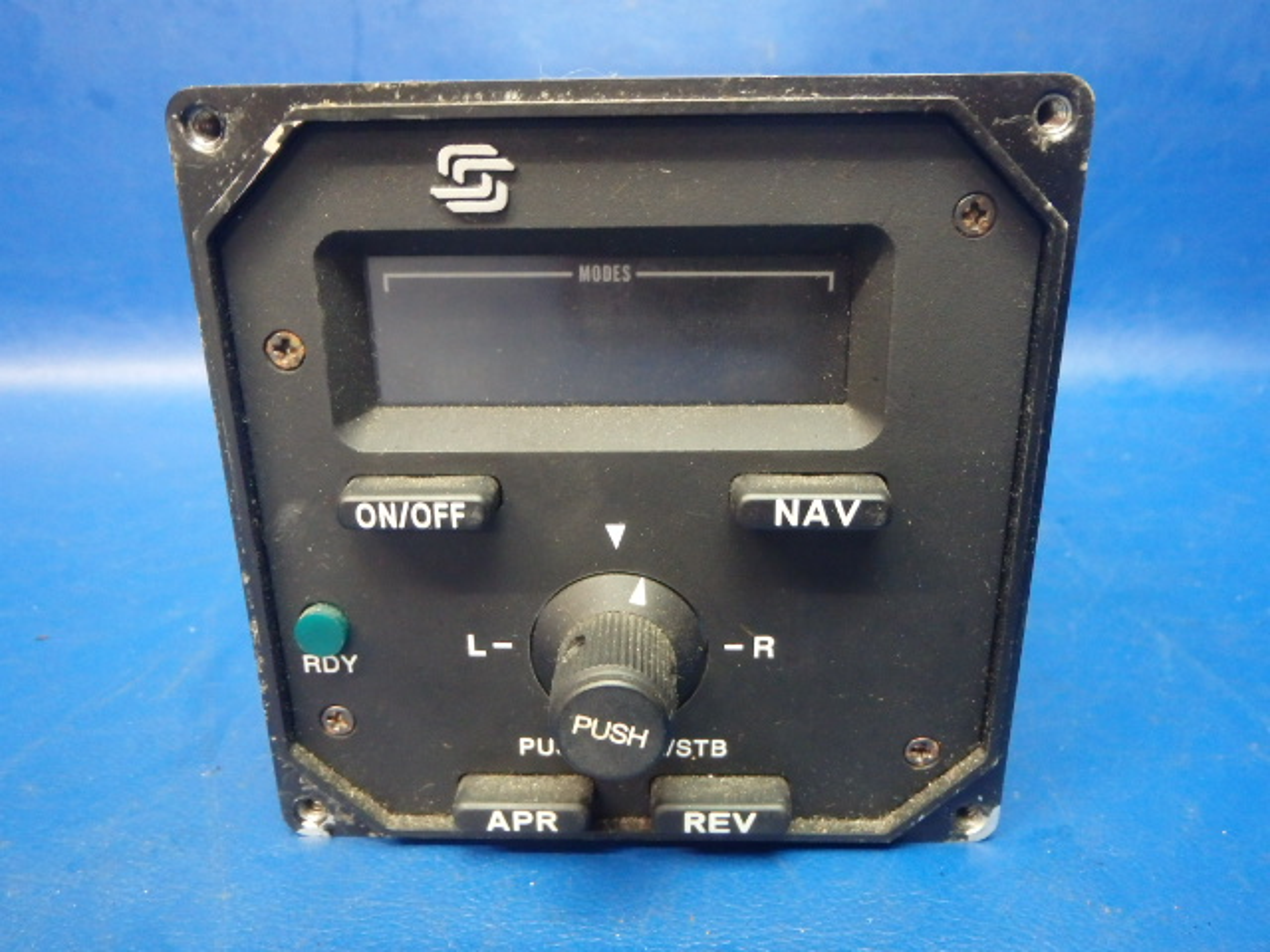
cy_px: 476
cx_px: 635
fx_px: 1027
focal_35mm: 28
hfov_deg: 63.4
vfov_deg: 49.7
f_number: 3.9
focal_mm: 5
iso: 800
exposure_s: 1/13
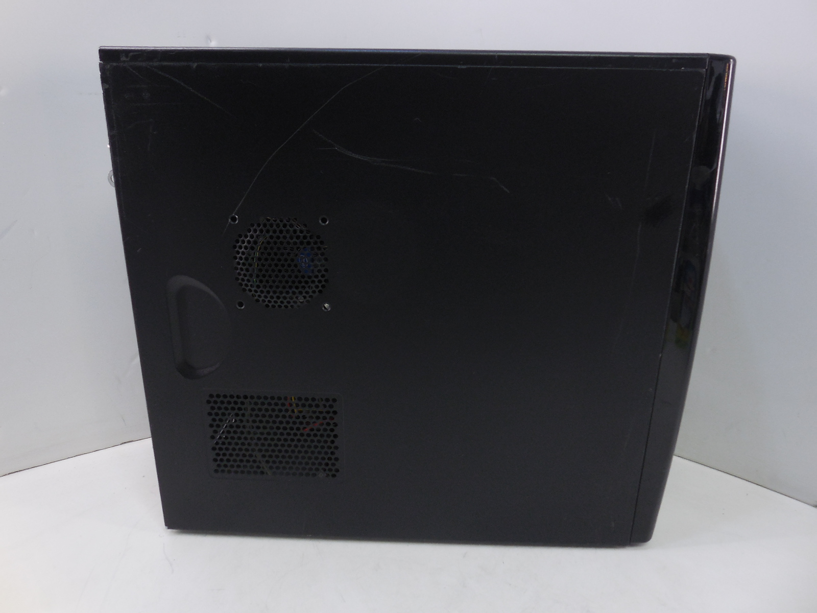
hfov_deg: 67.3
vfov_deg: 53.1
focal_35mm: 26
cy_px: 306
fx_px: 614
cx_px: 408
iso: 200
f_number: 3.5
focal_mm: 4.6
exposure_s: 1/30
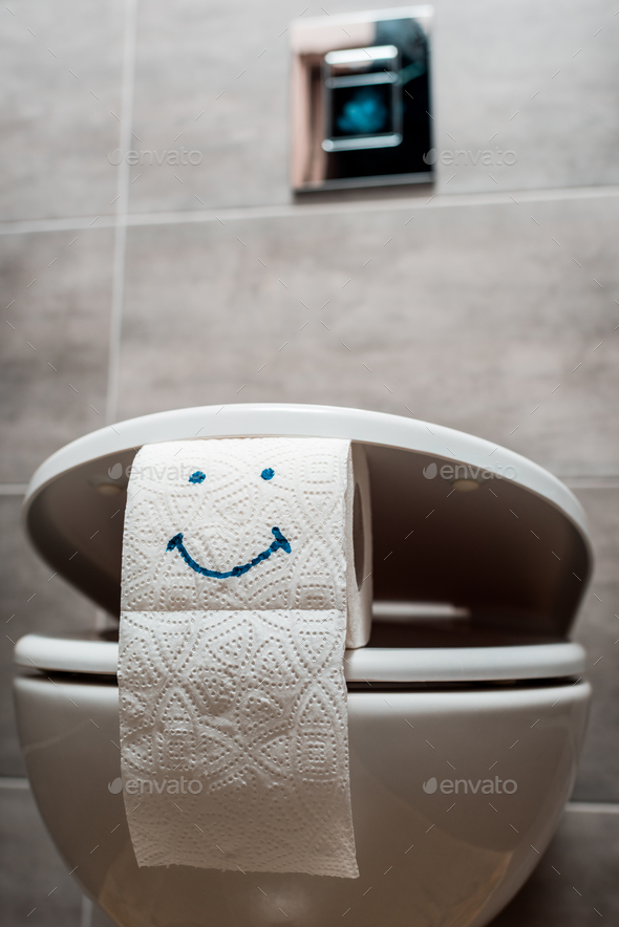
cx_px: 310
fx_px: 902
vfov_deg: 54.4
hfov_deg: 37.9
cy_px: 464
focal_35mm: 35
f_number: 5
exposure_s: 1/200
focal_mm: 35
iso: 100
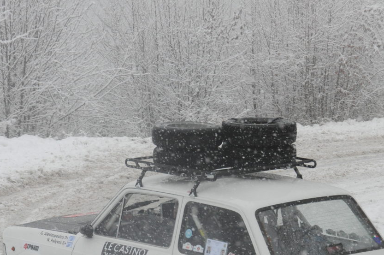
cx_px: 237
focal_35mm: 166
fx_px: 1768
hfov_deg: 12.4
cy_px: 209
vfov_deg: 8.2
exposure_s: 1/500
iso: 800
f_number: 9
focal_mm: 60
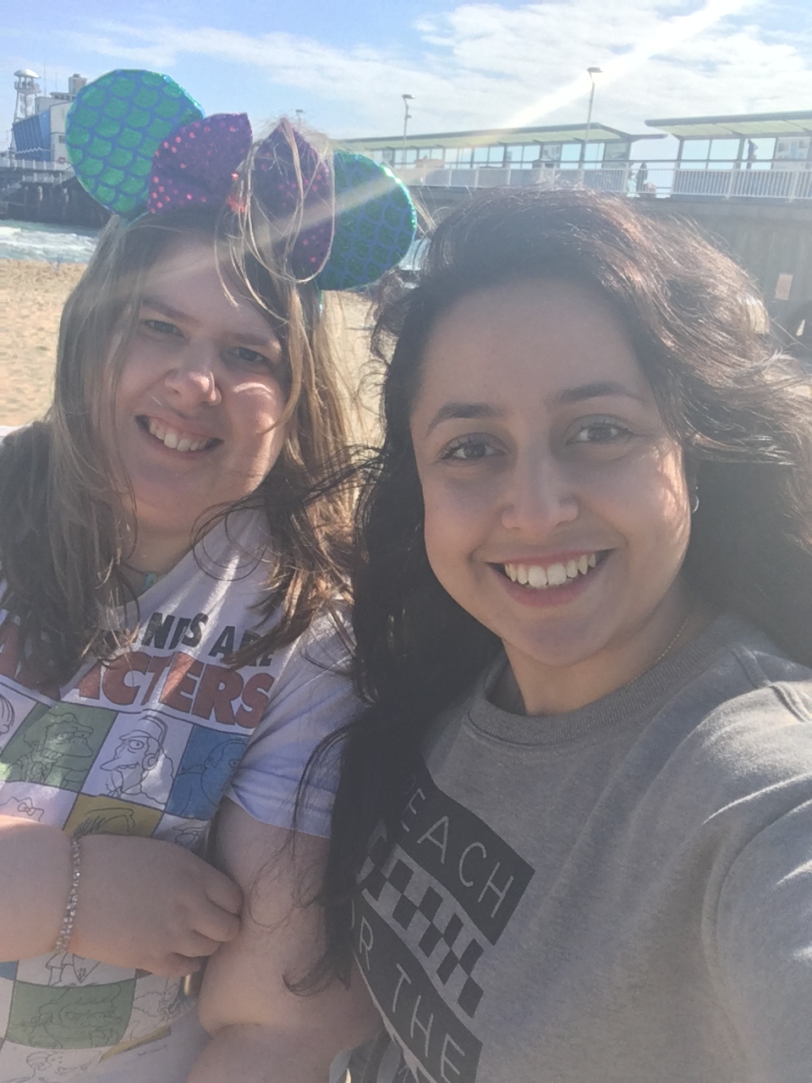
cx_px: 406
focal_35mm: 31
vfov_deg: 58.4
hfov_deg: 45.4
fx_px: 970
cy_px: 542
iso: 50
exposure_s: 1/920
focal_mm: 2.15
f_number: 2.4
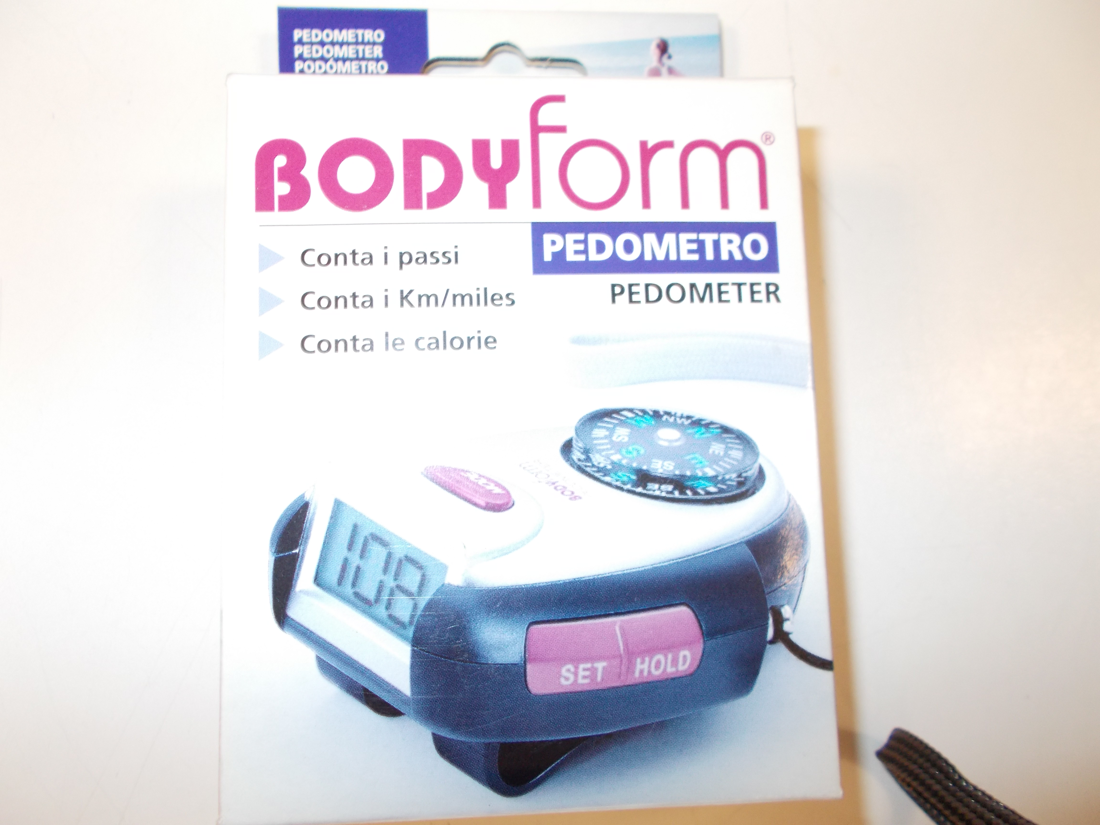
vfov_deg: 53.1
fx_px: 826
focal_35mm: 26
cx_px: 550
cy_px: 412
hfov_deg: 67.3
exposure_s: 1/25
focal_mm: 4.6
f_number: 3.2
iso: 200
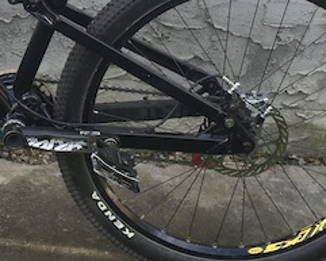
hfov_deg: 19.6
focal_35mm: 94
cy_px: 3
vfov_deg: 16.1
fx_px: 907
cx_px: -18
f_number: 2.2
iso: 32
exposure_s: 1/189
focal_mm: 4.15
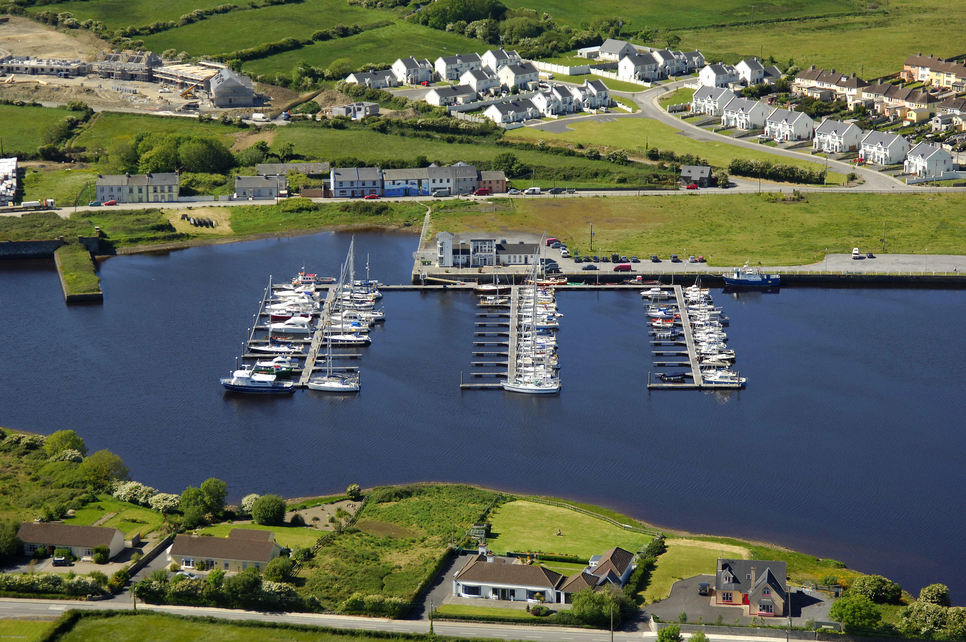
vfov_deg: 13.8
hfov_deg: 20.6
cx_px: 483
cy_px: 321
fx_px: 2653
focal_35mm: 99
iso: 400
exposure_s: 1/1000
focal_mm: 66
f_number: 6.3
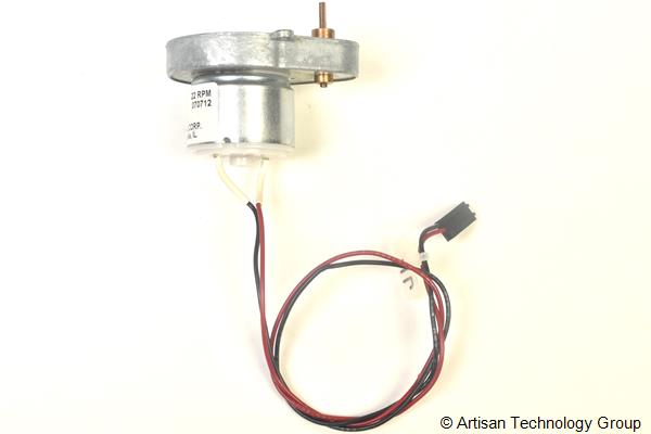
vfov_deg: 26.5
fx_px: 922
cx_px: 326
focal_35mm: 51
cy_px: 217
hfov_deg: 38.9
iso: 200
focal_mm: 34
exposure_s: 1/200
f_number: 16
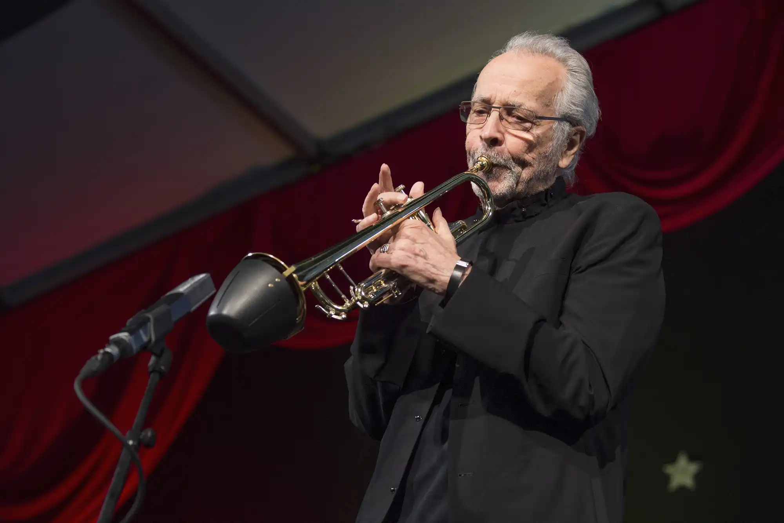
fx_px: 2003
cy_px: 262
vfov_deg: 14.9
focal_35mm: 92
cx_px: 392
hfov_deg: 22.1
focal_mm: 92
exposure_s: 1/250
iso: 1600
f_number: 4.5
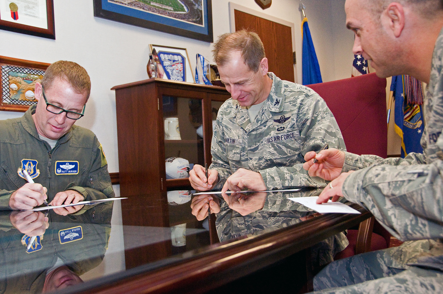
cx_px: 222
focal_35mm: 39
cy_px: 147
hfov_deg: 49.6
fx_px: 479
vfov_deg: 34.1
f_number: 5
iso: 3200
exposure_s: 1/200
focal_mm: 26
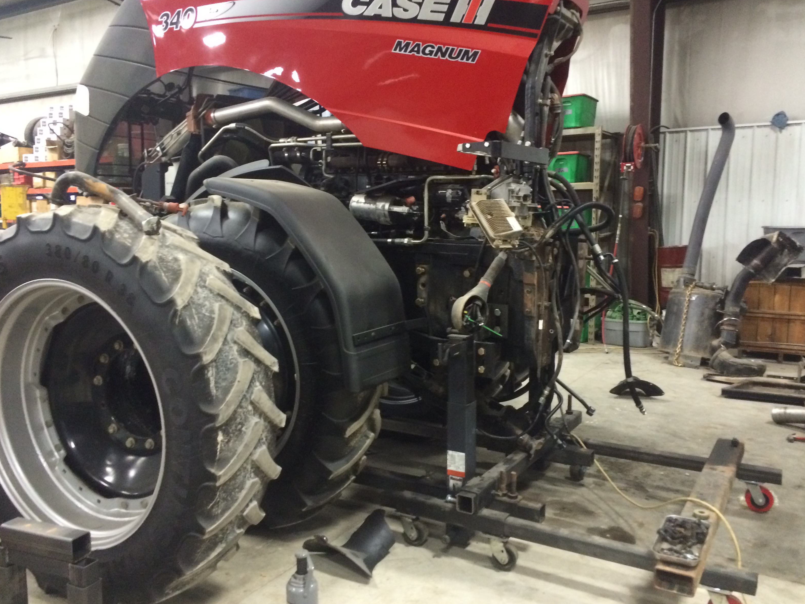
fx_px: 698
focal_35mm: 30
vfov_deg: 46.8
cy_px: 301
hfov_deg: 60.0
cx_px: 398
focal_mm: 4.15
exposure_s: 1/20
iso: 320
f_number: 2.2
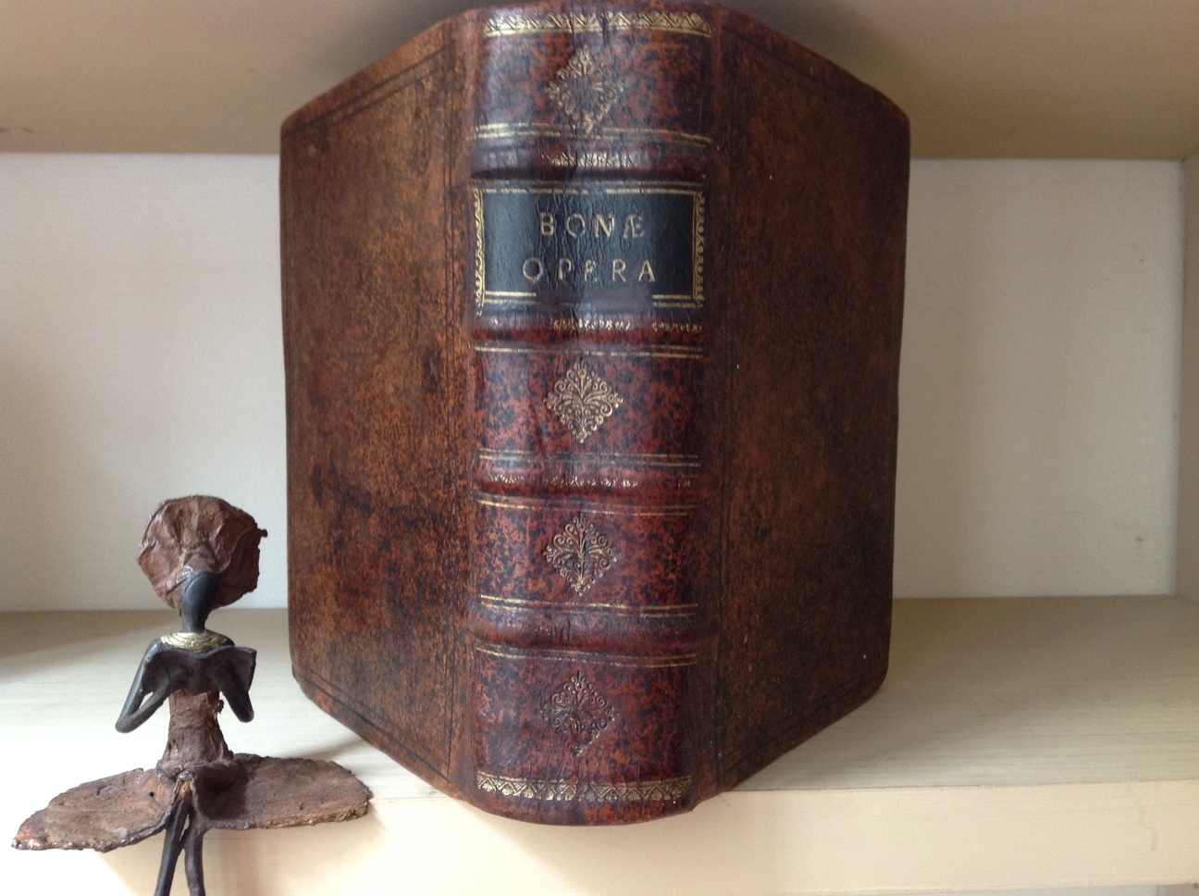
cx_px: 600
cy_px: 448
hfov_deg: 52.7
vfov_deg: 40.6
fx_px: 1211
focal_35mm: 35
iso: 160
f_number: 2.4
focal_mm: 4.28
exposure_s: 1/15
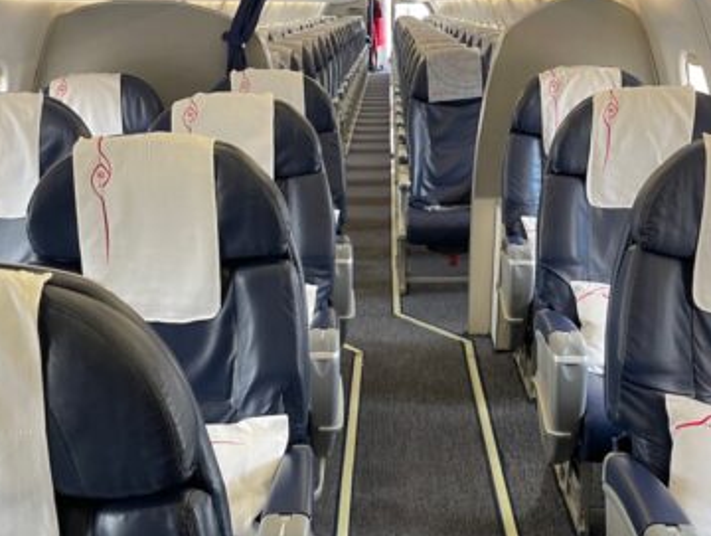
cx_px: 336
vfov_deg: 32.7
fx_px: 905
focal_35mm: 44
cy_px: 360
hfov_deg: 42.9
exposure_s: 1/92
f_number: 1.6
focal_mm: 5.1
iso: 125
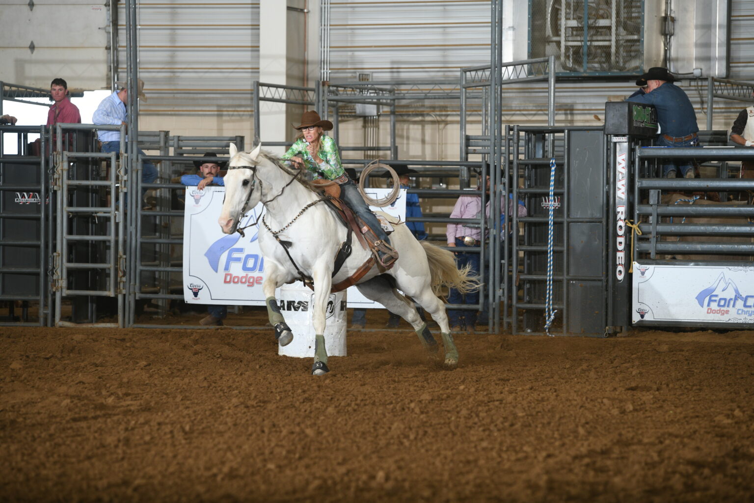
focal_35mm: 175
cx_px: 377
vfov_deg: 7.8
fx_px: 3665
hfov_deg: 11.7
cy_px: 252
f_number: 4.5
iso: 640
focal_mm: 175
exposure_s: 1/250
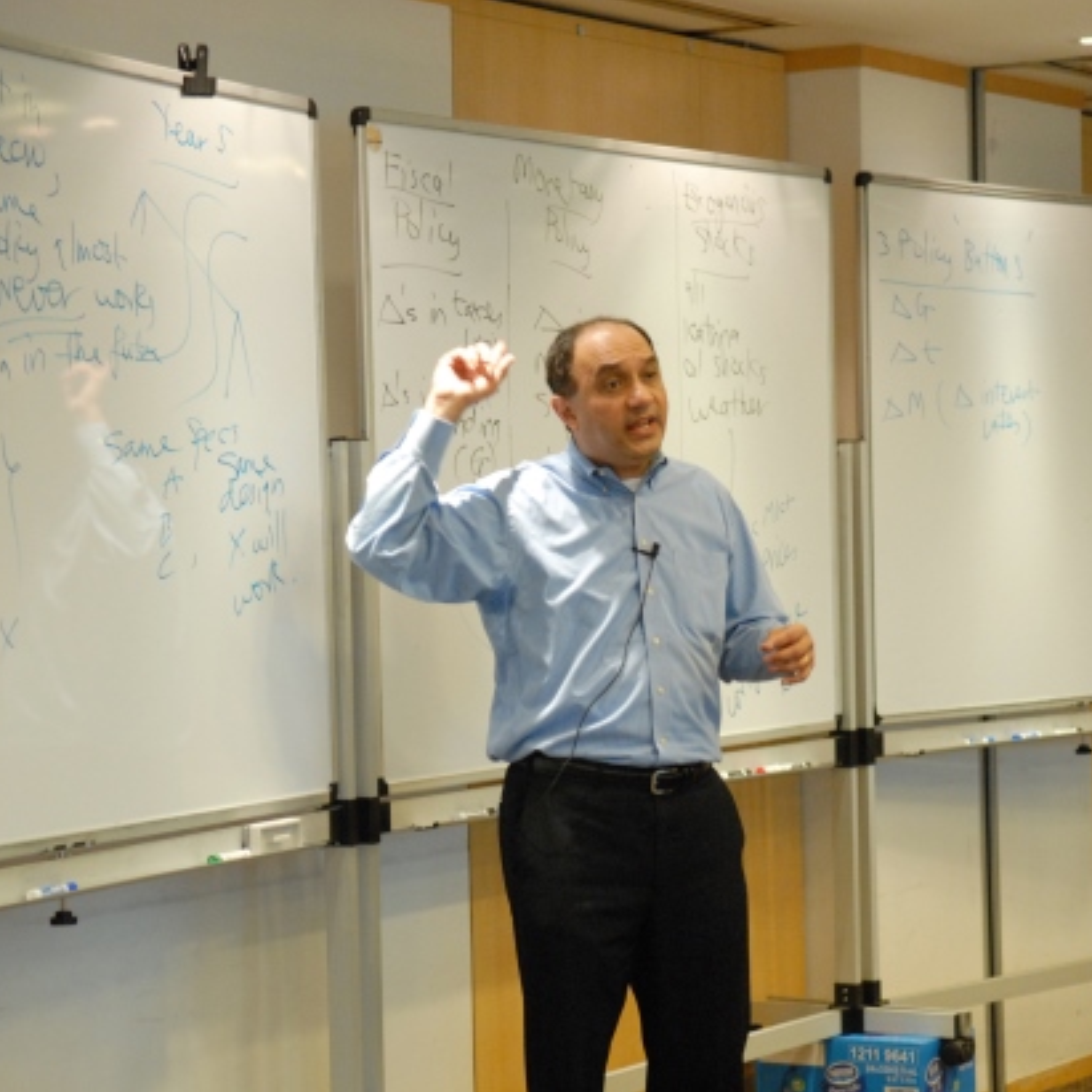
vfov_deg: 16.5
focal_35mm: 106
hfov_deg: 16.5
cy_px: 546
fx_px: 3770
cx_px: 533
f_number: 2.8
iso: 1000
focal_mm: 55
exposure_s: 1/60
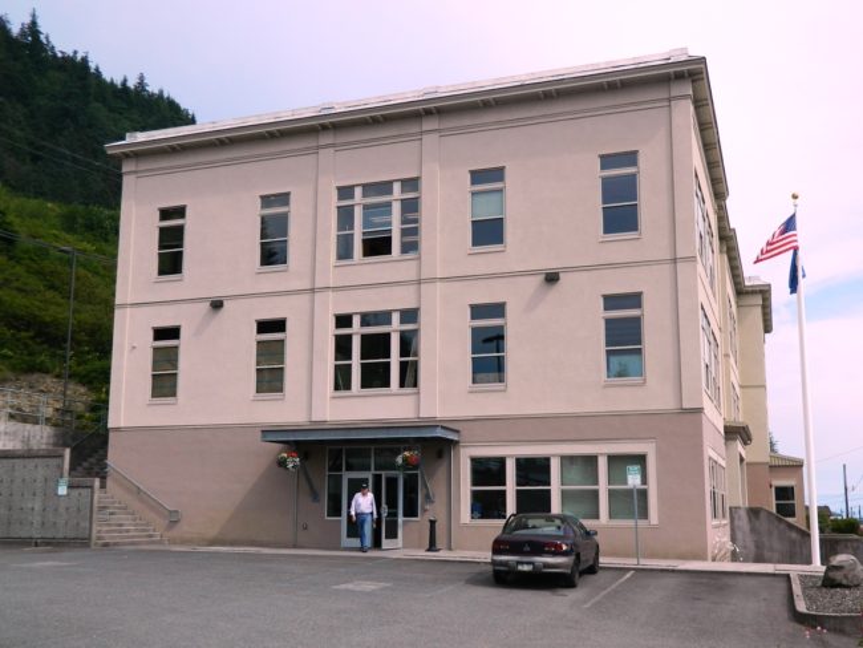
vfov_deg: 40.7
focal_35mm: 35
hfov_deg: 52.6
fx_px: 873
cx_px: 432
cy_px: 324
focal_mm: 6.2
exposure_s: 1/160
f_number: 9.4
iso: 80
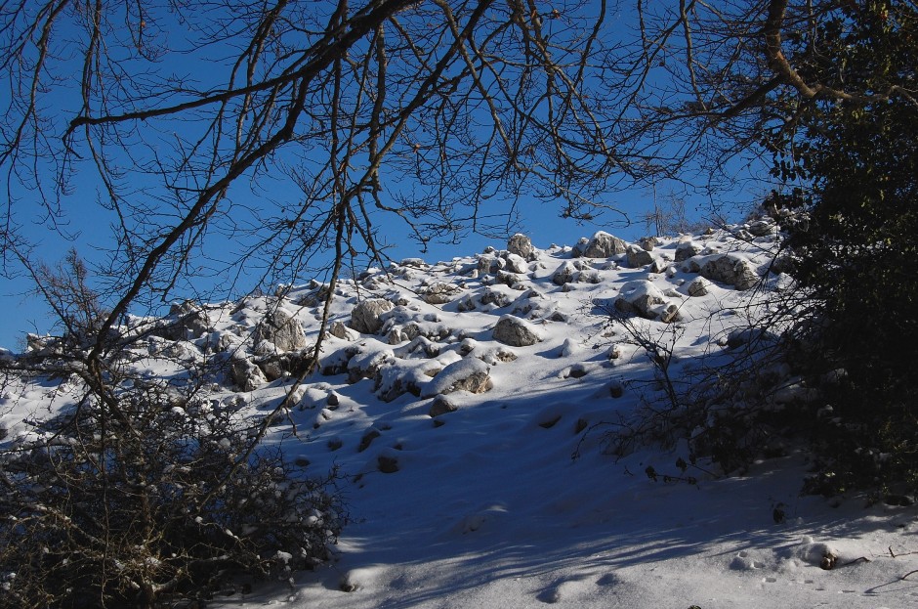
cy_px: 304
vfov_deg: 23.7
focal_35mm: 57
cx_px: 459
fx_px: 1451
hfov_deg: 35.1
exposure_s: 1/1000
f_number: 9
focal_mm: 38
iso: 320
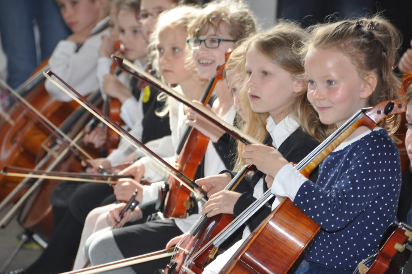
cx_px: 206
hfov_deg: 6.9
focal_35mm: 300
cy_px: 137
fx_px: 3429
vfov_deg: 4.6
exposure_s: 1/60
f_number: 5.6
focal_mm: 200
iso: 400
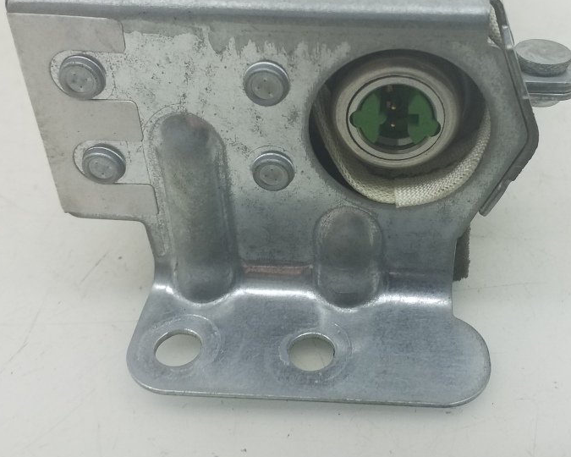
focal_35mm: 40
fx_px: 676
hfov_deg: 45.6
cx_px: 342
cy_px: 185
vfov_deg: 37.2
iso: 125
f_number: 1.9
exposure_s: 1/50
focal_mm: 3.6
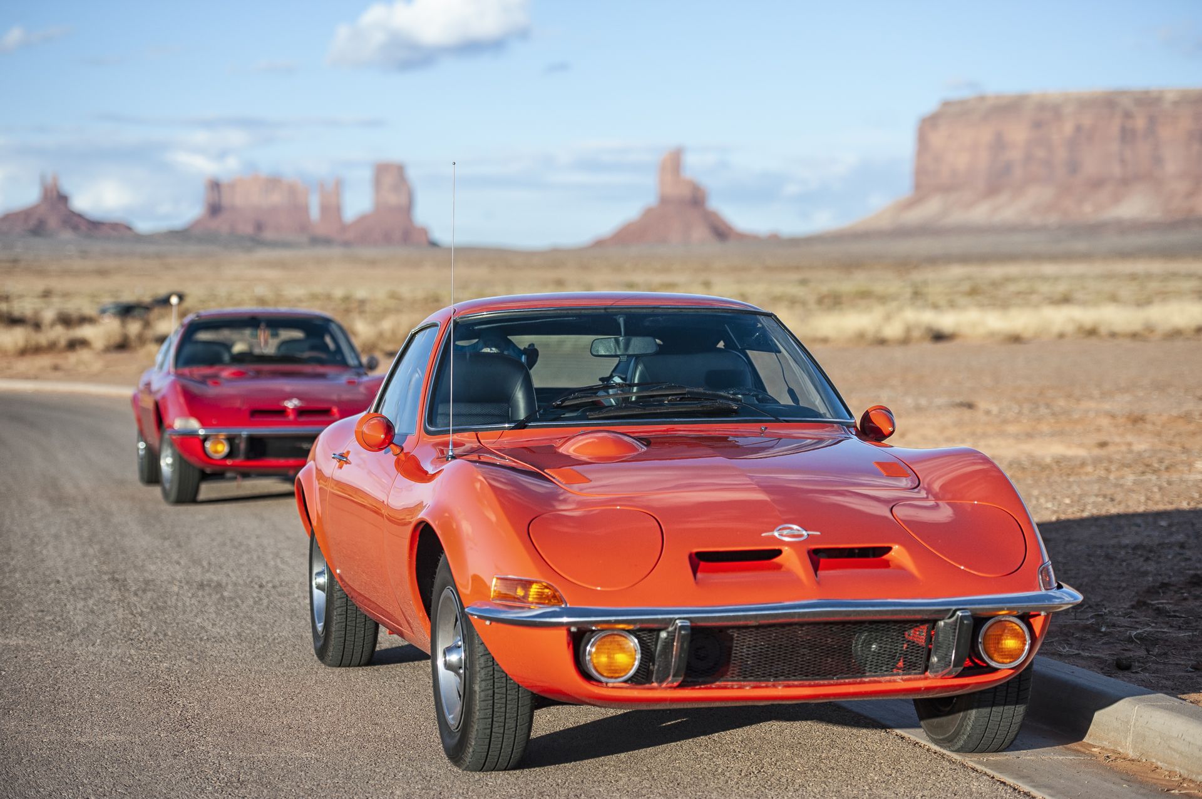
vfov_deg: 14.4
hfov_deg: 21.5
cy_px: 400
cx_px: 601
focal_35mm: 95
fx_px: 3169
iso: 400
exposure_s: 1/3200
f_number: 3.2
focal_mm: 95
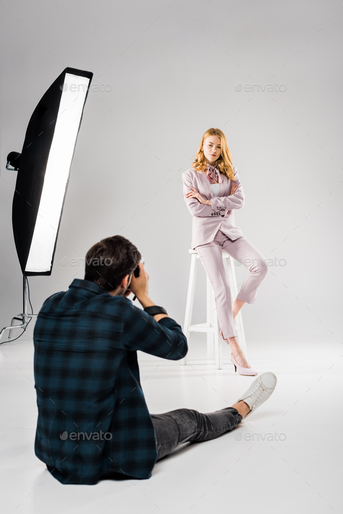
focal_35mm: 50
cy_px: 257
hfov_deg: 27.0
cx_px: 172
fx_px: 714
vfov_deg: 39.6
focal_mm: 50
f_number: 4.5
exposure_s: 1/200
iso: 160
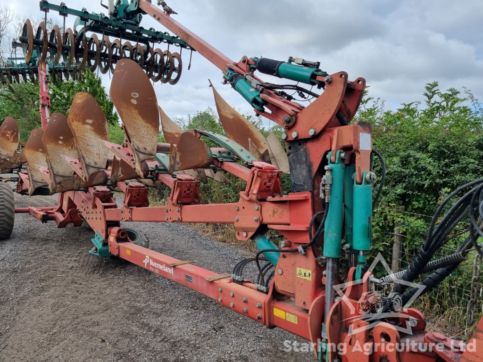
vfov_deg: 53.1
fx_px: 363
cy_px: 181
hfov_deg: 67.3
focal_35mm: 26
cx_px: 242
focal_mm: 5.4
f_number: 1.8
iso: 50
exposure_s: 1/1748
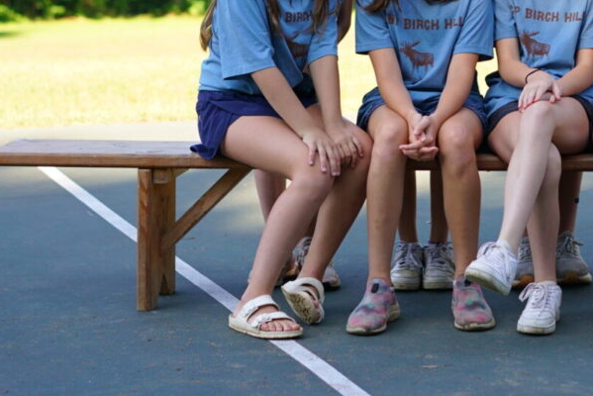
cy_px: -64
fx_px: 2324
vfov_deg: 9.6
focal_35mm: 141
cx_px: 485
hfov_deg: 14.5
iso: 400
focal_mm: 55
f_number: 2.8
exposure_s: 1/1000
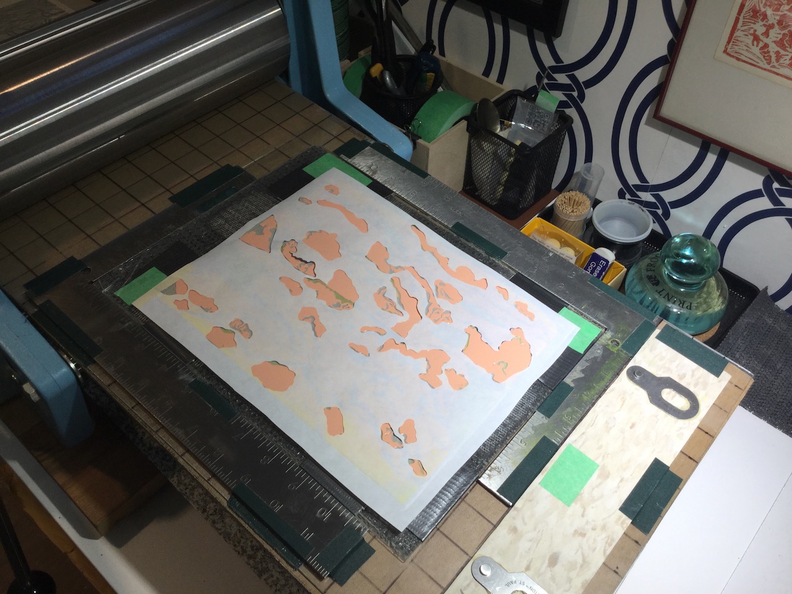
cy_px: 297
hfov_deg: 58.4
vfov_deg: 45.4
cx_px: 396
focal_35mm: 31
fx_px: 709
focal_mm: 3.3
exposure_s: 1/60
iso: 25
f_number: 2.4
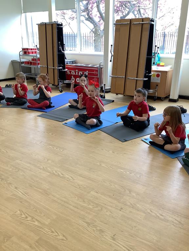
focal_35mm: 31
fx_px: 226
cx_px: 94
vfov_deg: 58.4
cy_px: 126
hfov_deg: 45.4
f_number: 2.4
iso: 80
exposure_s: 1/100
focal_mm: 3.3
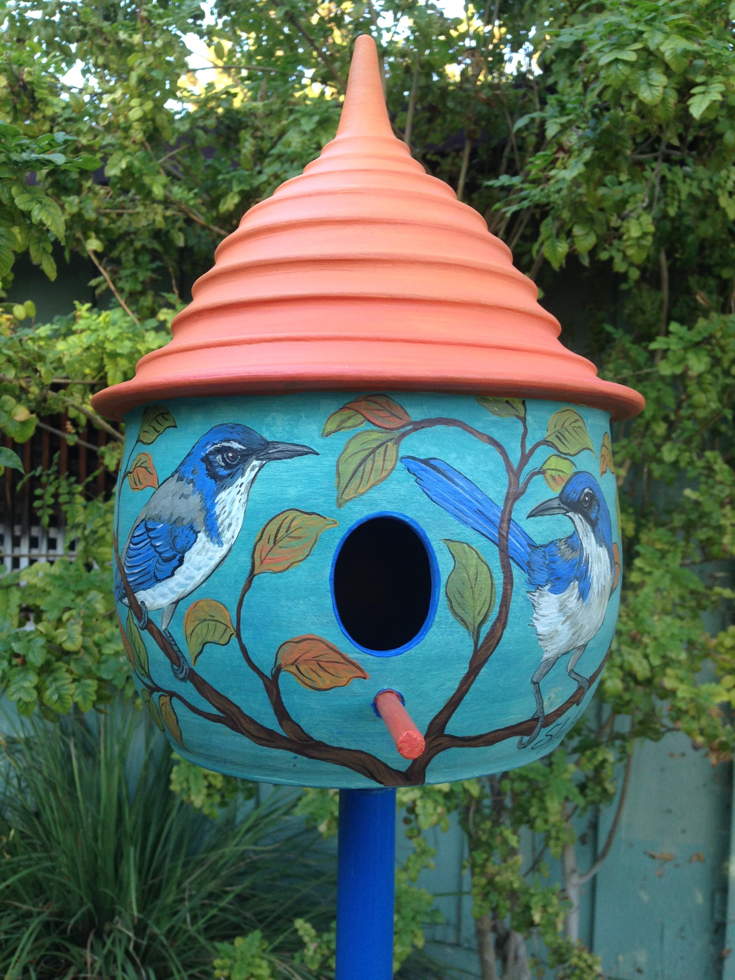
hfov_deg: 42.9
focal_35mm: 33
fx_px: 934
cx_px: 368
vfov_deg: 55.4
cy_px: 490
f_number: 2.4
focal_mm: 4.12
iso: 50
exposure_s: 1/120
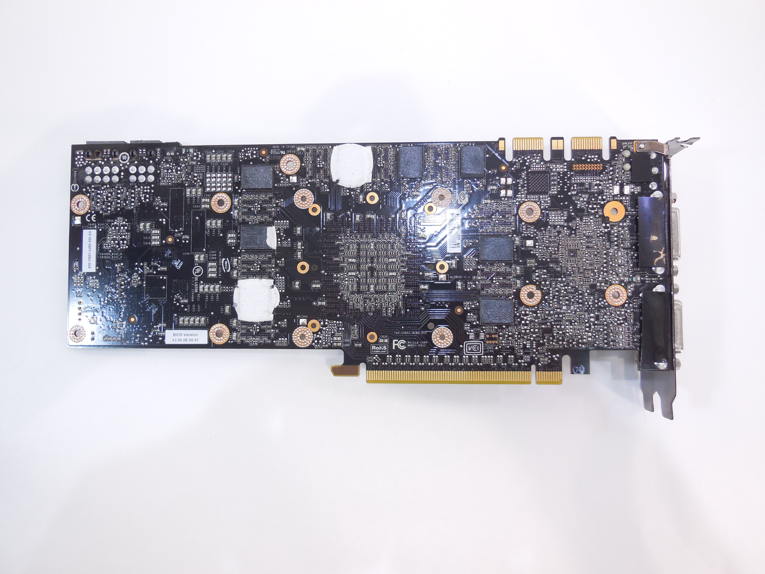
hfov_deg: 69.4
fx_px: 552
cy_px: 287
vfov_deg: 54.9
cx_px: 382
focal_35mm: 25
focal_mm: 4.5
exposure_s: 1/60
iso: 125
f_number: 3.1
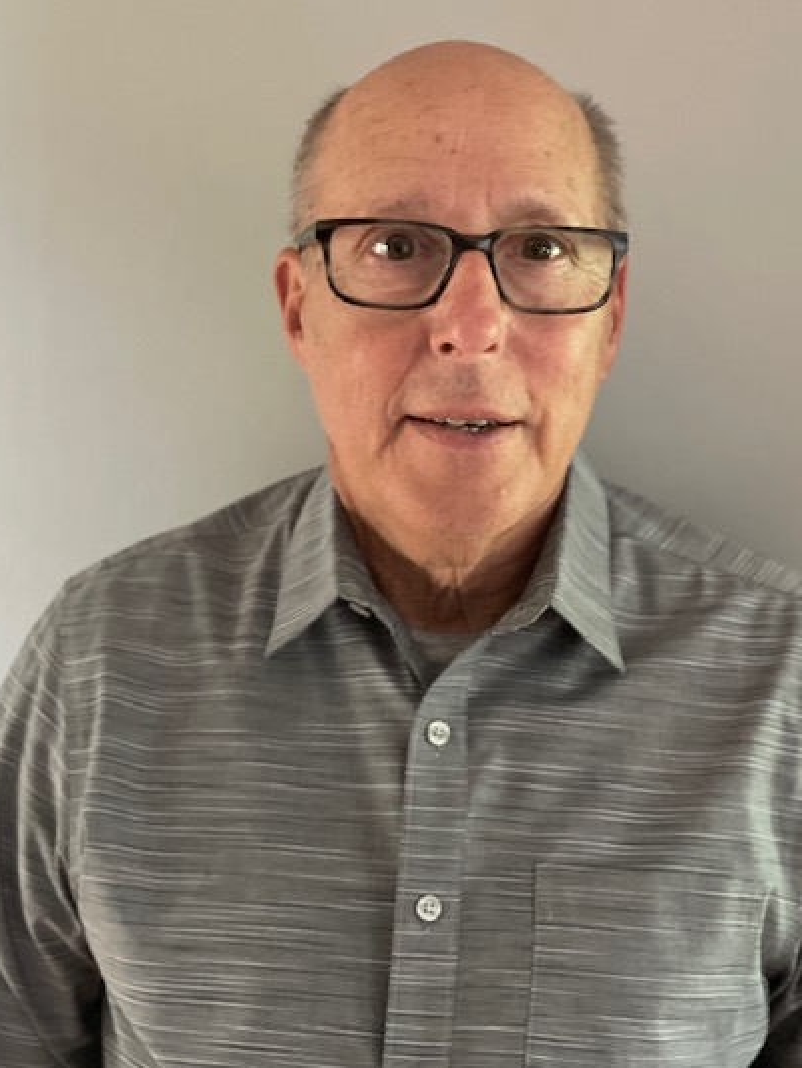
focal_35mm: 62
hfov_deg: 23.6
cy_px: 541
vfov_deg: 31.2
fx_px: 1915
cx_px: 452
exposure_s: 1/15
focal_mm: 6
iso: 800
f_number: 2
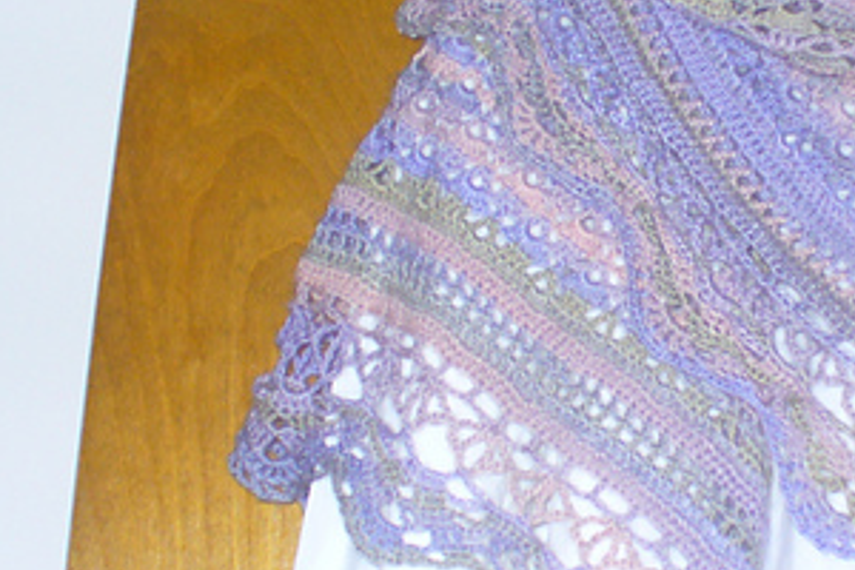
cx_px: 721
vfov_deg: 16.7
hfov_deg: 24.3
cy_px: 268
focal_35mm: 82
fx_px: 1947
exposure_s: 1/30
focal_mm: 6.1
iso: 100
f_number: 2.8
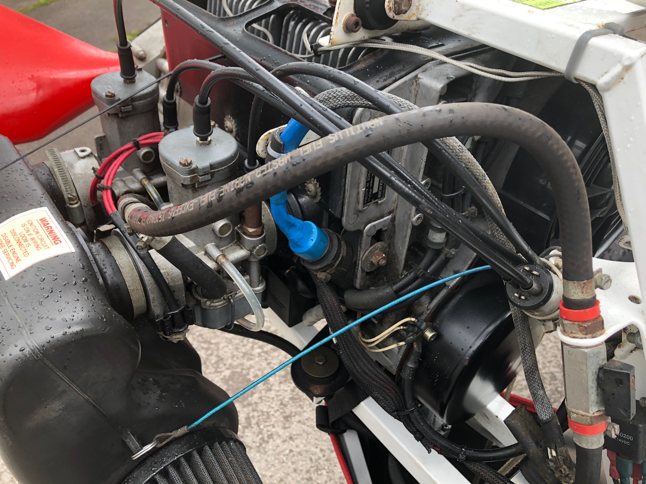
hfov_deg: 63.4
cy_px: 242
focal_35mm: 28
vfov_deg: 49.7
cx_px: 323
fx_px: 523
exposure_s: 1/120
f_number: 1.8
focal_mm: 3.99
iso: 32
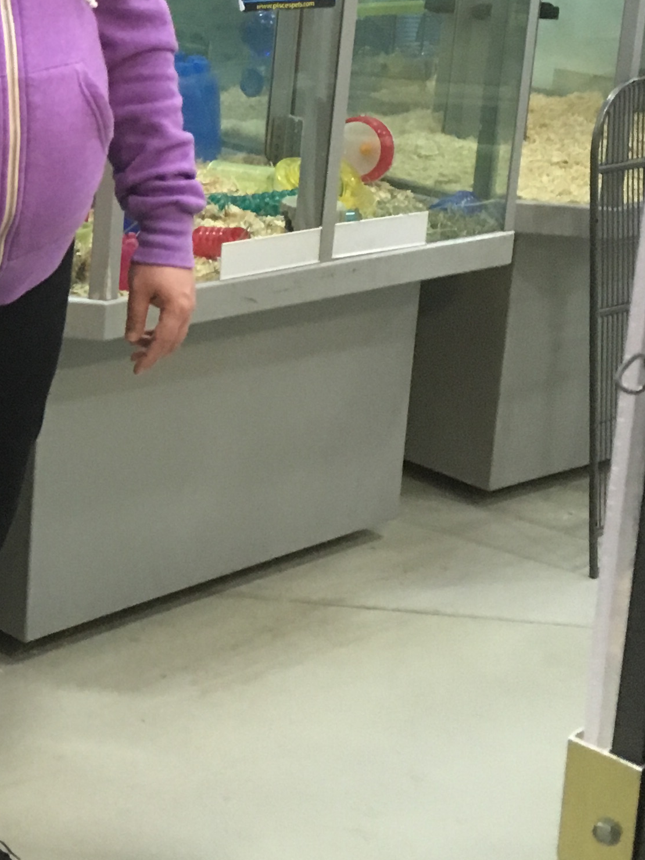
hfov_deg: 17.6
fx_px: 1963
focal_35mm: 79
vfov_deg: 24.3
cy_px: 160
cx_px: -177
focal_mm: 4.15
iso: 125
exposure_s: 1/30
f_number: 2.2
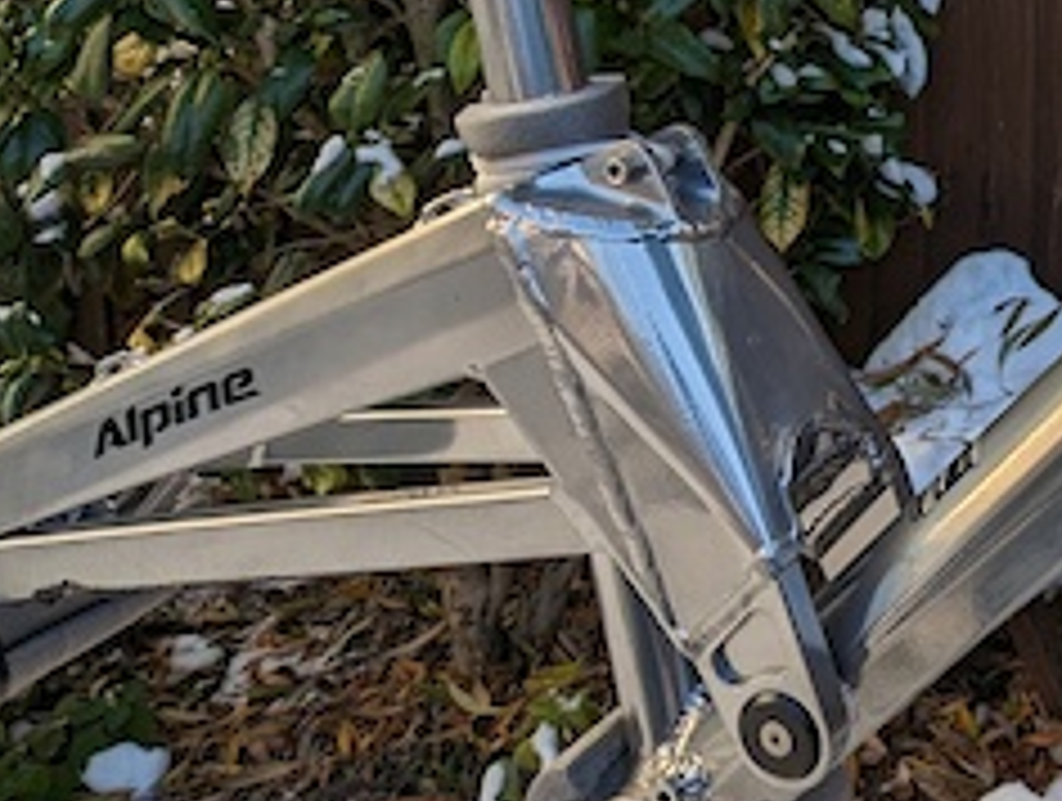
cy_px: -36
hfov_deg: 36.2
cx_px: 1174
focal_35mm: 44
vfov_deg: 30.2
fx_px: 1353
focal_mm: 1.95
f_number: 2.2
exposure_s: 1/641
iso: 41
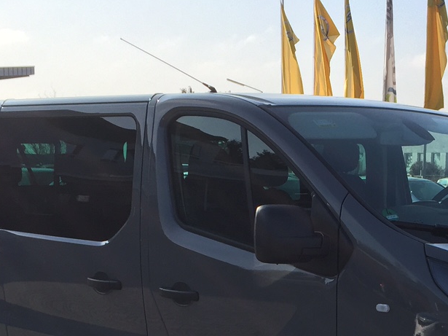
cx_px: 377
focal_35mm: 77
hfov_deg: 24.8
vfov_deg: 18.2
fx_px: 996
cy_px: 397
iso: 32
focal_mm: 4.15
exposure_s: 1/1799
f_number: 2.2
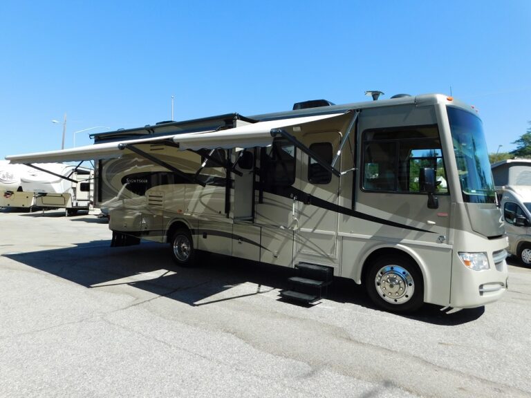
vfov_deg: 58.9
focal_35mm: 23
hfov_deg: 73.9
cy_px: 199
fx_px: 353
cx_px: 266
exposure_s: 1/1250
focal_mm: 4
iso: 125
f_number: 3
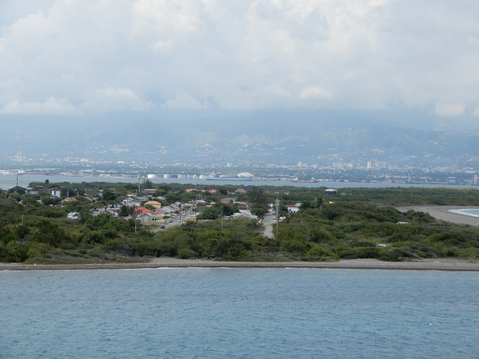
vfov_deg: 15.6
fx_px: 1315
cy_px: 180
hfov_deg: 20.7
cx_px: 240
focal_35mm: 95
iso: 80
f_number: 5
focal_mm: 16.9
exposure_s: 1/500
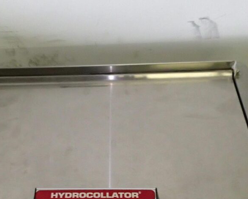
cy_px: 150
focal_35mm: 43
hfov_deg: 42.5
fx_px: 316
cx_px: 91
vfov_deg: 34.2
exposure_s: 1/15
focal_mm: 4.5
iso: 1600
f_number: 8
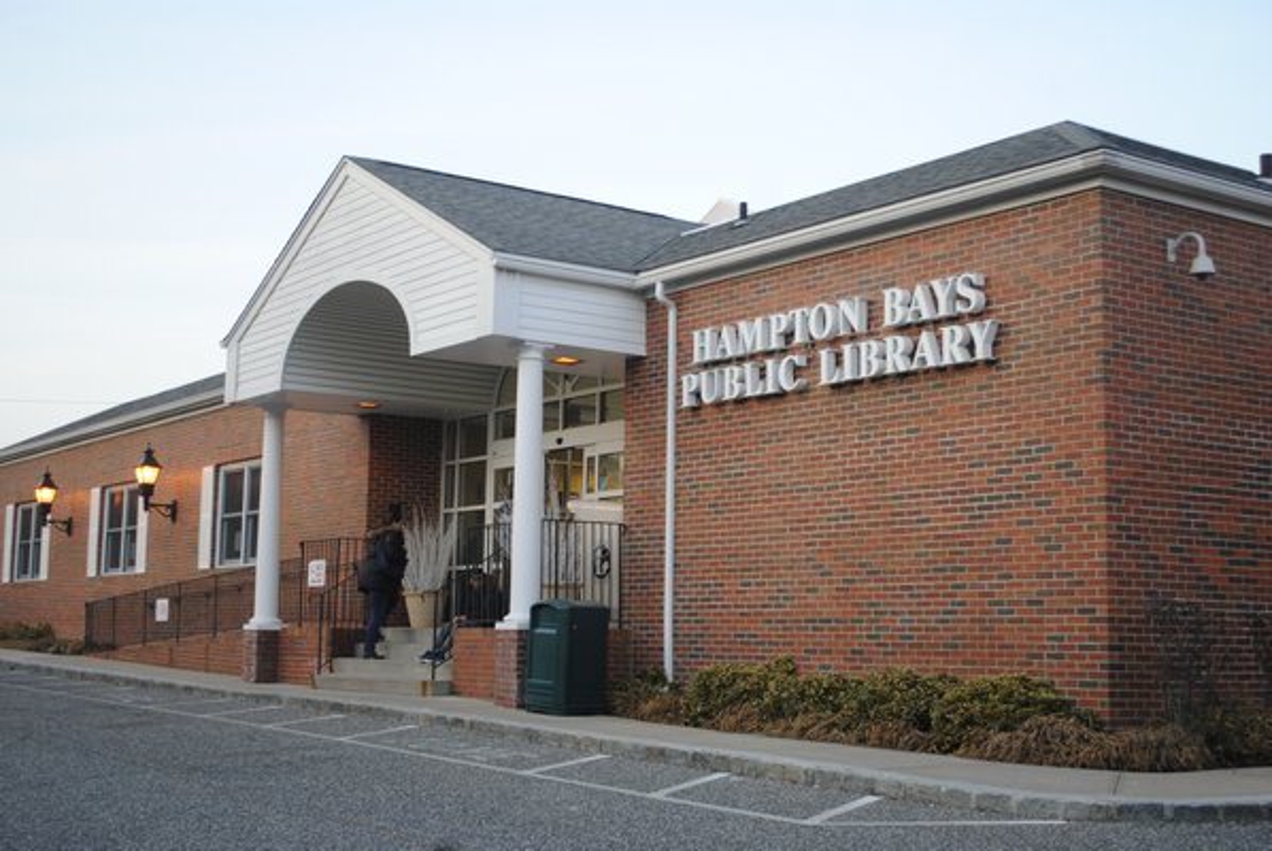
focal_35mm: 48
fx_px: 1698
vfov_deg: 28.1
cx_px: 636
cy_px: 426
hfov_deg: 41.1
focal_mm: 32
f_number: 4.8
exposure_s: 1/80
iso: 200
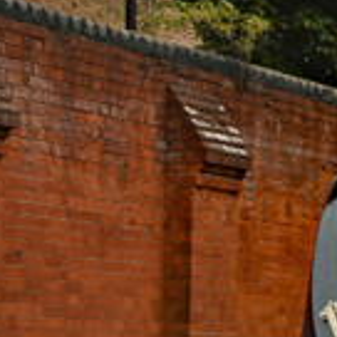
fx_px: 2082
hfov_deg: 8.0
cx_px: 1016
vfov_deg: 9.1
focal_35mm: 189
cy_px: 399
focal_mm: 21
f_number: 4
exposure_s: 1/320
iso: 320
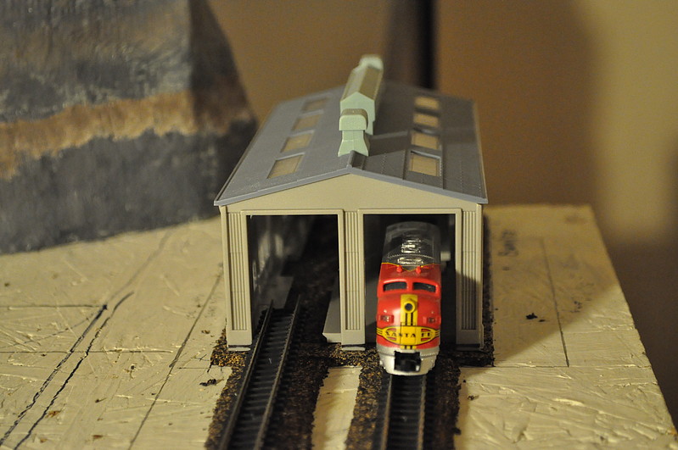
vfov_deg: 18.1
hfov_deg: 27.0
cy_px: 225
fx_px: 1411
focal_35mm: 75
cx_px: 339
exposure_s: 1/40
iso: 3200
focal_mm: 50
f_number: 5.6
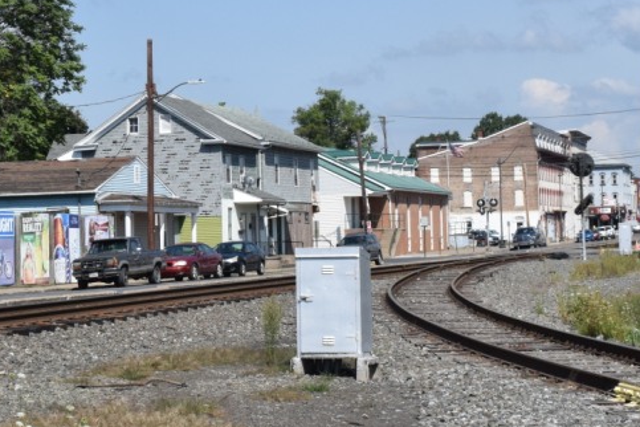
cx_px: 123
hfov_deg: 22.5
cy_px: 144
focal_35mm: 89
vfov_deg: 15.3
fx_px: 1582
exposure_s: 1/800
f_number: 14
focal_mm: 28
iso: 800
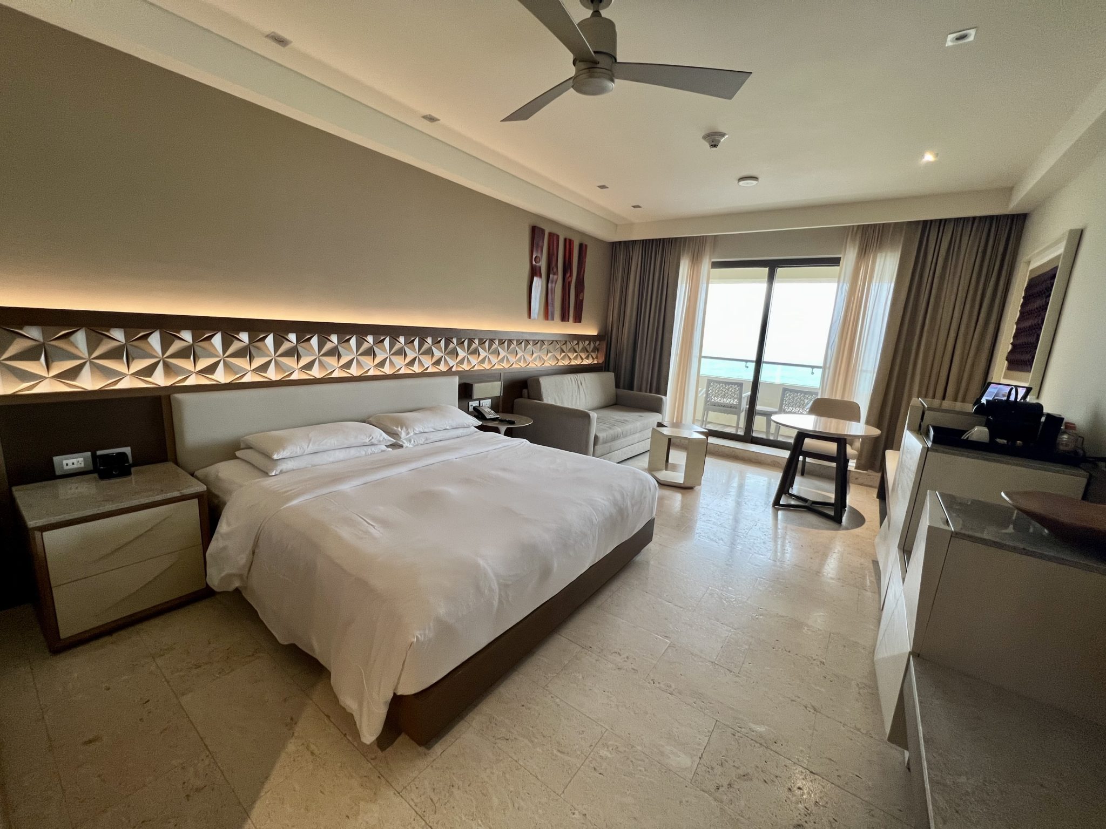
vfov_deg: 89.9
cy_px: 414
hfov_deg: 106.2
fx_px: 415
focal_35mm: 13
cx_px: 553
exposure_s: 1/60
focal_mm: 1.57
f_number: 1.8
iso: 125
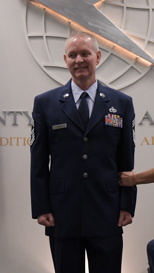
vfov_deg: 21.2
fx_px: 733
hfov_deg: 12.0
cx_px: 84
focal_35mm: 101
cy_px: 142
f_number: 3.5
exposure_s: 1/320
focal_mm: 35
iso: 4000
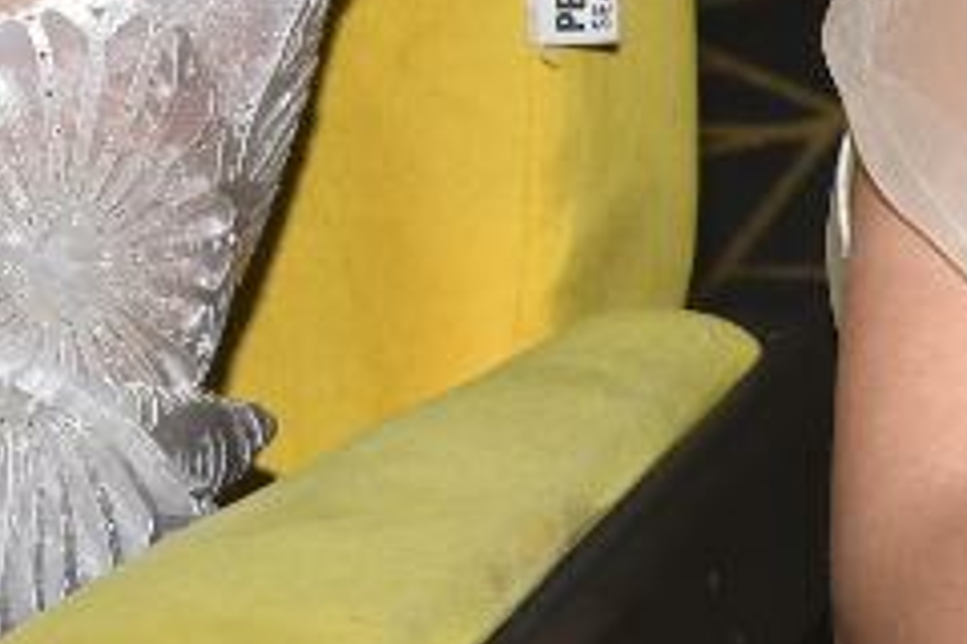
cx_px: 681
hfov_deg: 6.1
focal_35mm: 338
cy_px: -531
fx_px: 9078
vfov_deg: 4.0
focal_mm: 50
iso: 320
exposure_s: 1/125
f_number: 7.1
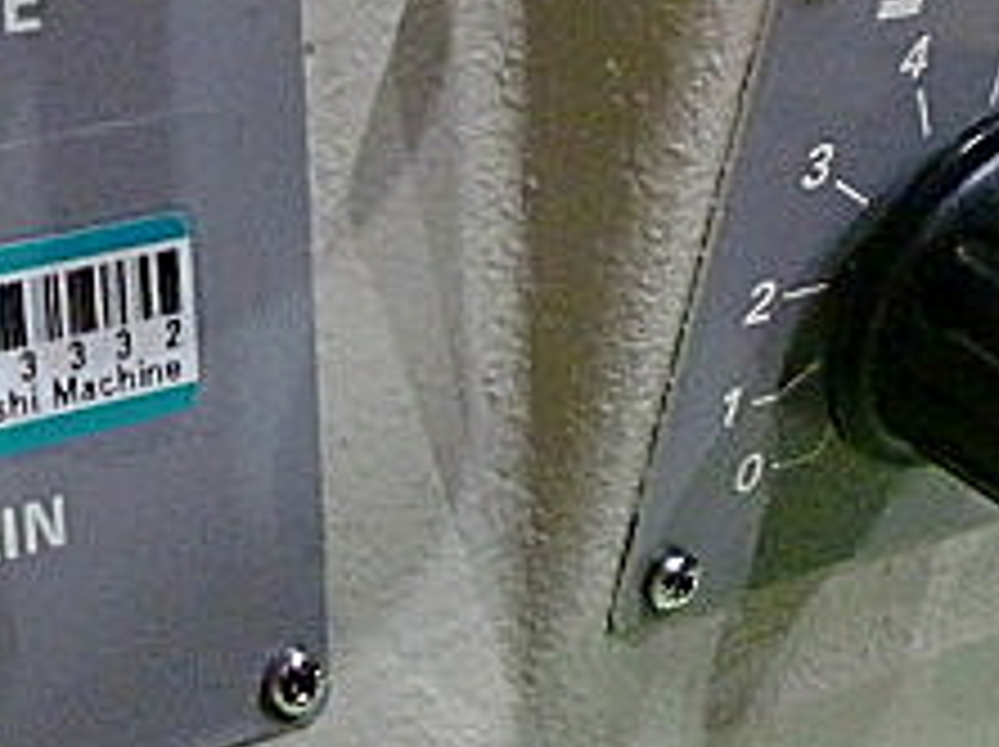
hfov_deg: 19.4
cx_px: 279
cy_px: 472
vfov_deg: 14.6
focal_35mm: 101
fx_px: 2912
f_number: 3.1
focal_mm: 6.3
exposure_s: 1/60
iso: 800
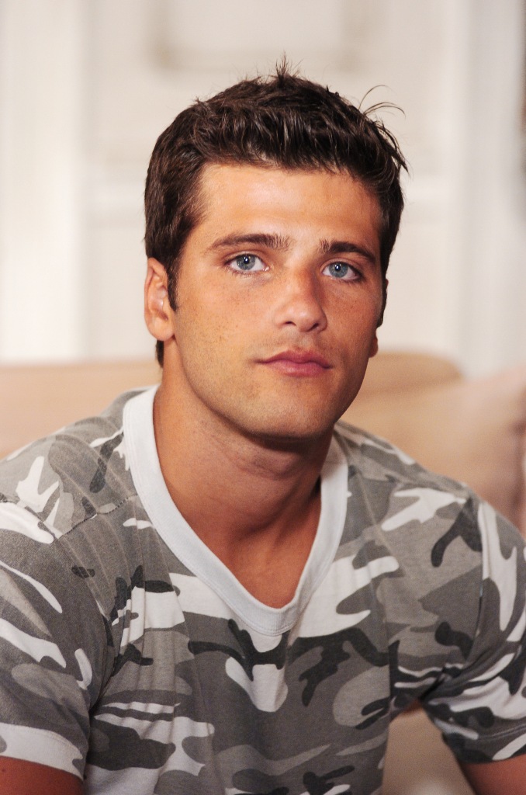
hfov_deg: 5.9
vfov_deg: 8.9
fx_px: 5120
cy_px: 398
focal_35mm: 232
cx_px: 263
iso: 800
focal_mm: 155
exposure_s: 1/40
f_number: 2.8
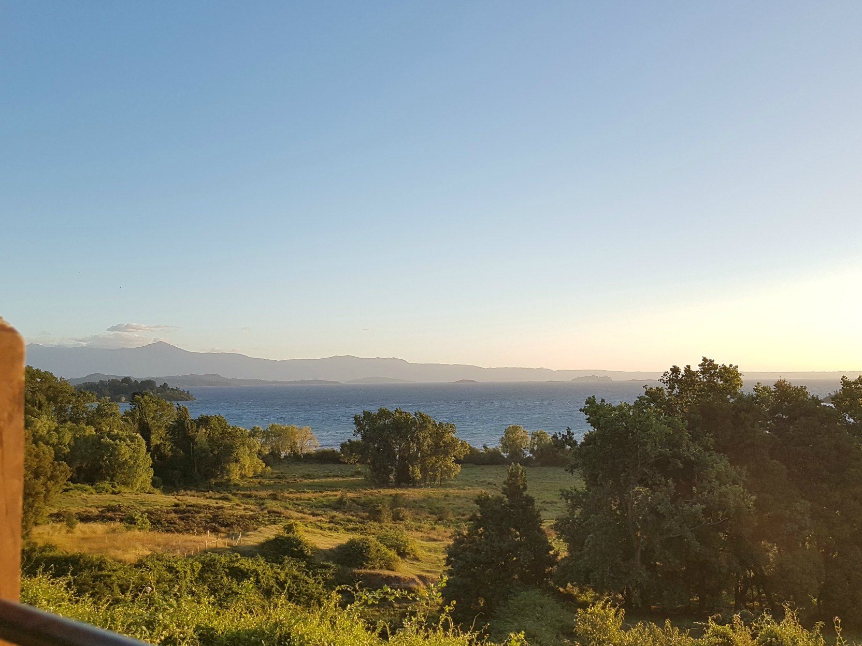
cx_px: 480
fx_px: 797
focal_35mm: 32
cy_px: 360
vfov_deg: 44.1
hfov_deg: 56.7
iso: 40
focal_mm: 4.2
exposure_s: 1/660
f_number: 1.7
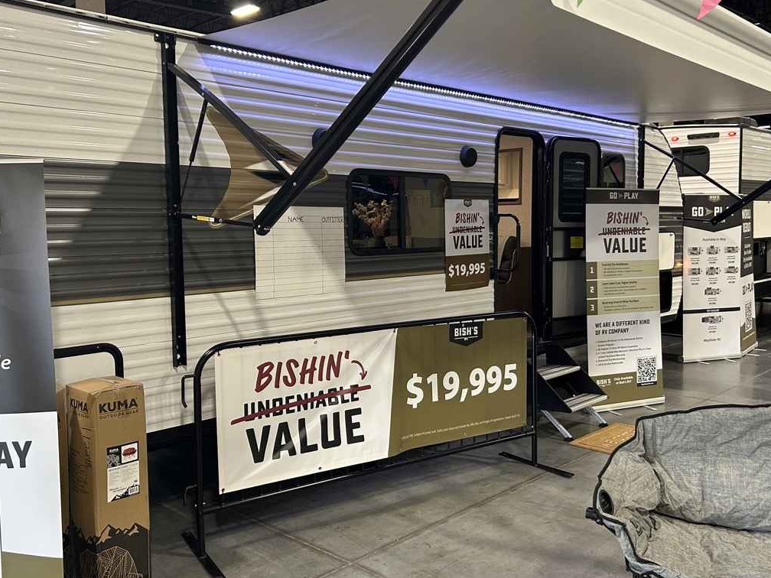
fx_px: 735
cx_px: 399
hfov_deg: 55.3
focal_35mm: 33
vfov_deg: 42.9
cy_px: 268
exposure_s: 1/60
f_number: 1.5
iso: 125
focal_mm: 5.7
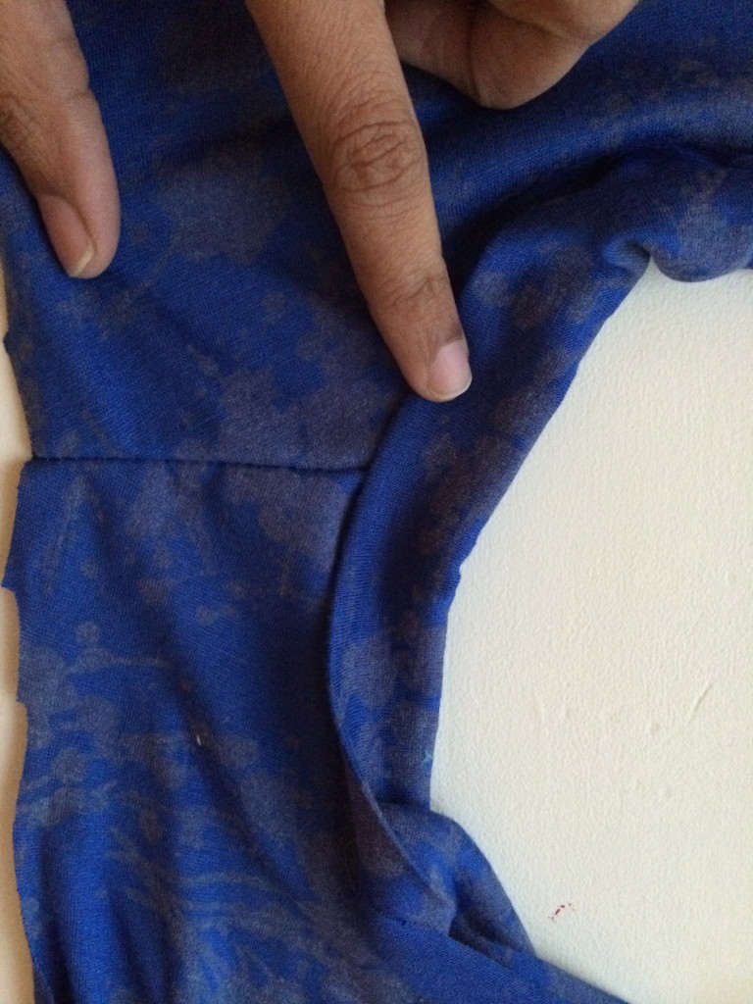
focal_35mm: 30
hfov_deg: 46.8
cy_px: 502
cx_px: 376
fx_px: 870
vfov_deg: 60.0
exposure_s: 1/15
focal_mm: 4.12
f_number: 2.2
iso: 400
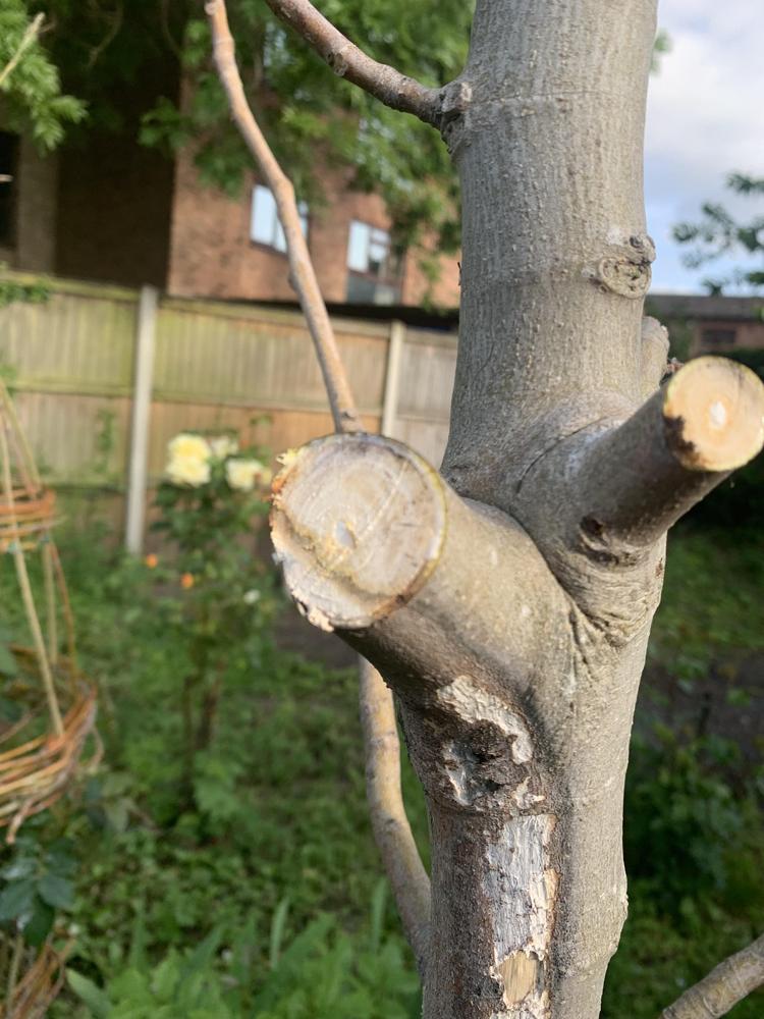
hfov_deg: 53.1
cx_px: 382
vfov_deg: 67.3
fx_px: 765
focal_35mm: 26
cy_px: 510
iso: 25
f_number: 1.8
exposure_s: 1/567
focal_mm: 4.25
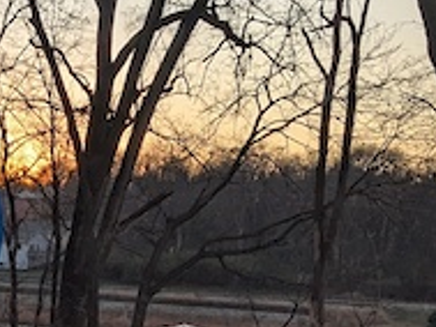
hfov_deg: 16.7
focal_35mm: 114
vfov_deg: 12.7
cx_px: -55
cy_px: 378
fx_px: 1437
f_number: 1.73
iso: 45
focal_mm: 4.38
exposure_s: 1/731
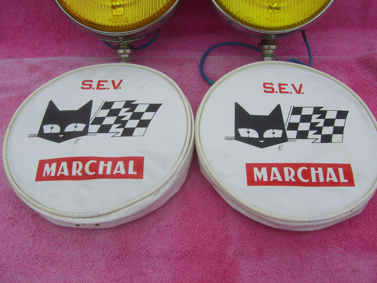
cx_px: 188
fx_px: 414
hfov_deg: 49.0
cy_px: 142
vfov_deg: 37.7
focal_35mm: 38
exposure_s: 1/250
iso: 50
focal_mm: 7.8
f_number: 6.4
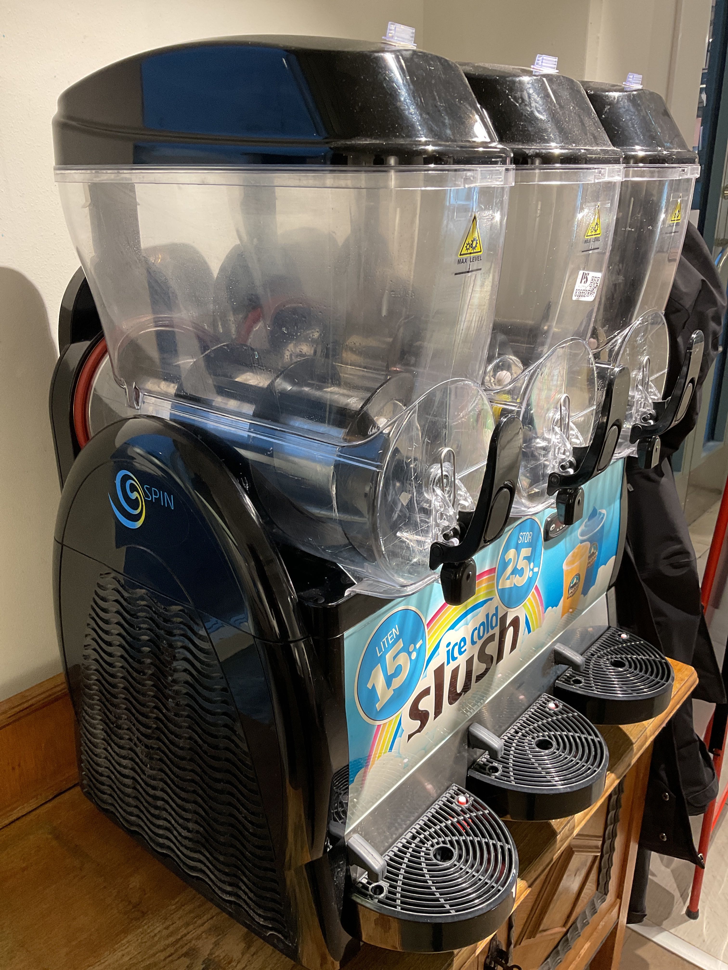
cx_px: 364
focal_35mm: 29
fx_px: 813
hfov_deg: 48.2
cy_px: 485
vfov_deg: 61.7
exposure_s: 1/50
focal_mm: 3
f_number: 1.8
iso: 64
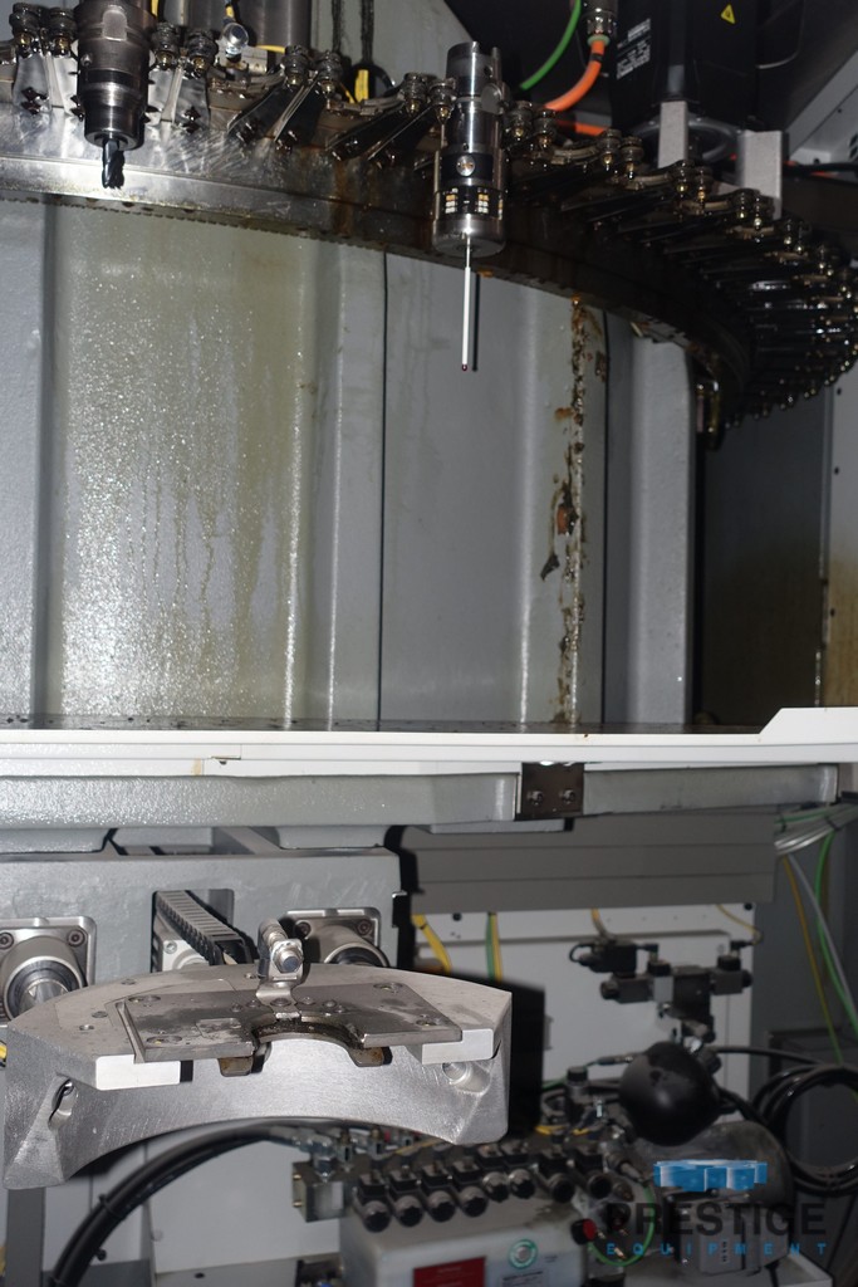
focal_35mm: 36
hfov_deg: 36.9
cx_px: 429
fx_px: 1286
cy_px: 644
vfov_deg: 53.1
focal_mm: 13.34
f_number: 2.8
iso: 200
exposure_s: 1/30
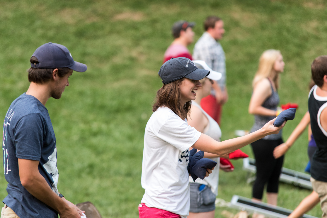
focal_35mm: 200
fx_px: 1817
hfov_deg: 10.3
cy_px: 109
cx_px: 164
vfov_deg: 6.9
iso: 1600
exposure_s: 1/320
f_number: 4
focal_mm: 200
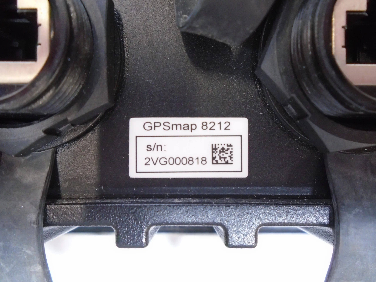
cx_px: 188
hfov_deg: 67.3
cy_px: 141
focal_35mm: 26
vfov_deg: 53.1
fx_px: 282
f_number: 3.2
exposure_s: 1/15
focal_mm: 4.6
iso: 400
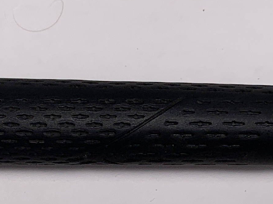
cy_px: 185
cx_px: -67
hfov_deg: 16.0
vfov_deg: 12.5
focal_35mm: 118
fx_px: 931
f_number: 1.8
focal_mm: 4.25
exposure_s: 1/476
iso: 25
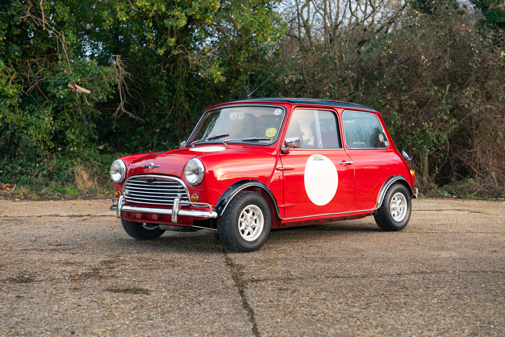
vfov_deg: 27.0
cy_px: 168
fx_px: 701
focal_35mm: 50
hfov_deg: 39.6
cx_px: 252
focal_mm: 50
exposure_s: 1/100
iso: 320
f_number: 3.2
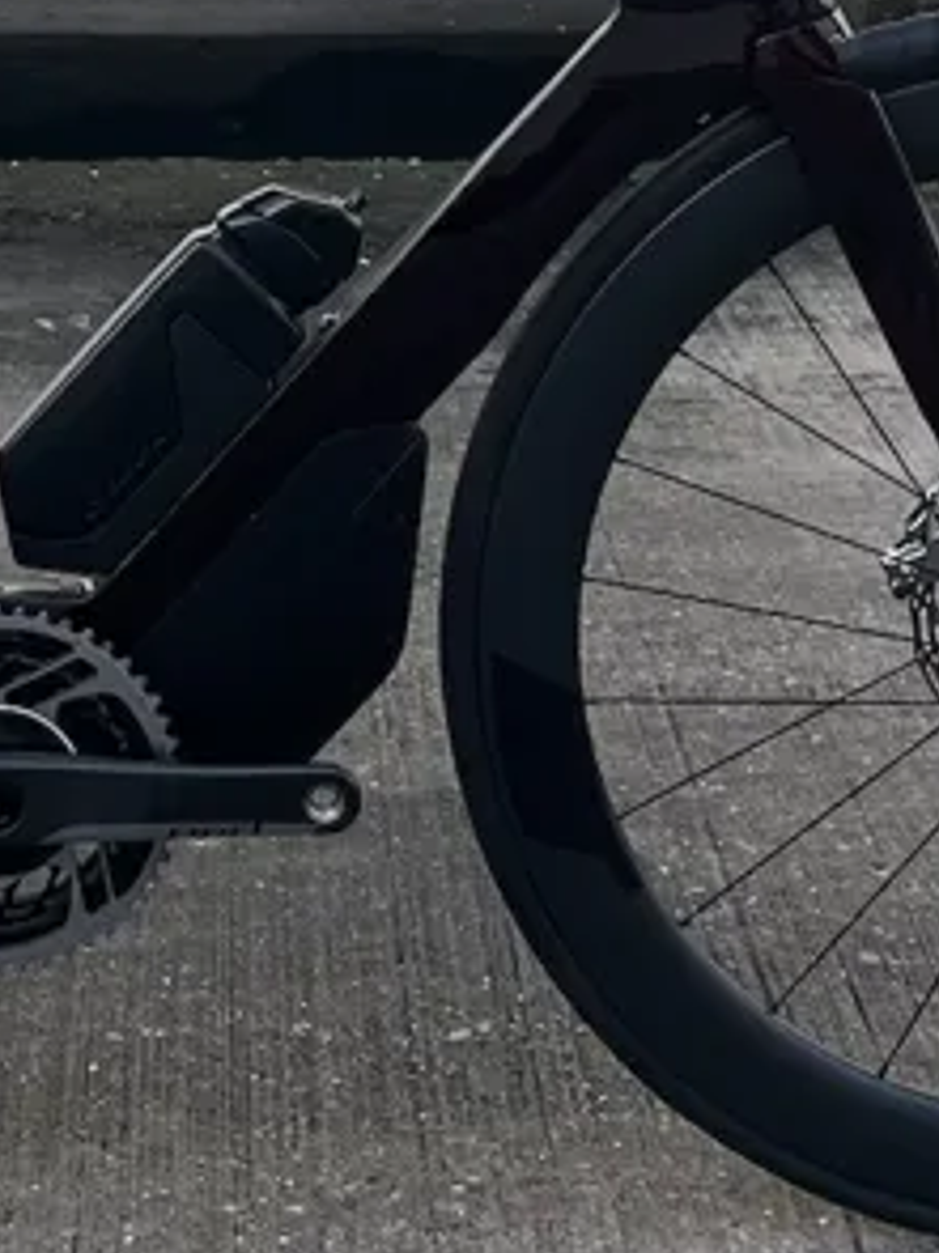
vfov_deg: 19.6
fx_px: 3402
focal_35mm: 94
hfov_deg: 15.6
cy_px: -280
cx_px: 183
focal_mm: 5.1
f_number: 1.6
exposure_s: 1/2268
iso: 50
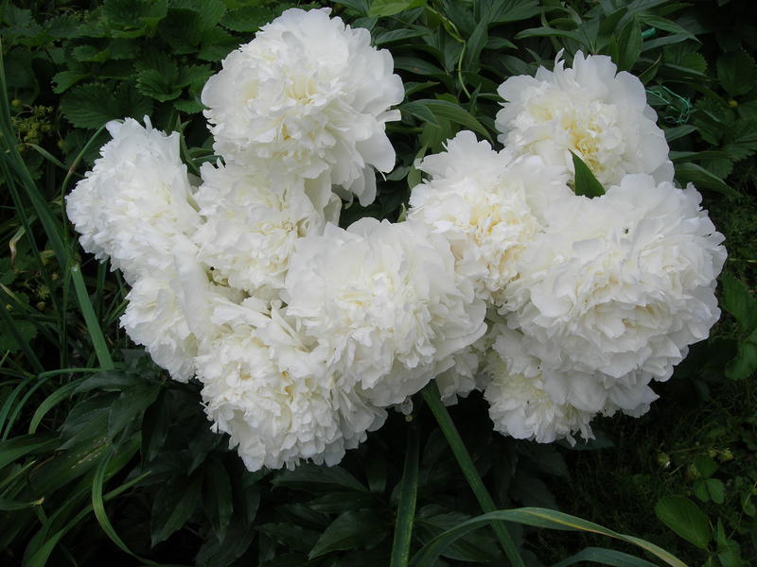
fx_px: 831
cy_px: 284
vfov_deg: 37.7
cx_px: 378
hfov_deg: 49.0
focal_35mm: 38
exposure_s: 1/510
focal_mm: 7.8
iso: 64
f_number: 4.8
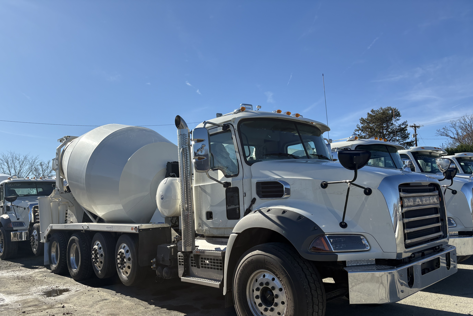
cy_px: 184
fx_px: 368
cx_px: 237
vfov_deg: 46.2
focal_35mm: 28
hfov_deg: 65.5
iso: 50
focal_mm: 5.96
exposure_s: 1/3448
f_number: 1.6
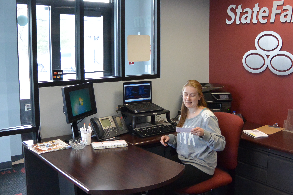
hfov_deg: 45.0
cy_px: 78
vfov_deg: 31.1
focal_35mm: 43
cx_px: 186
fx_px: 350
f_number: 3.5
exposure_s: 1/125
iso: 640
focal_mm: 11
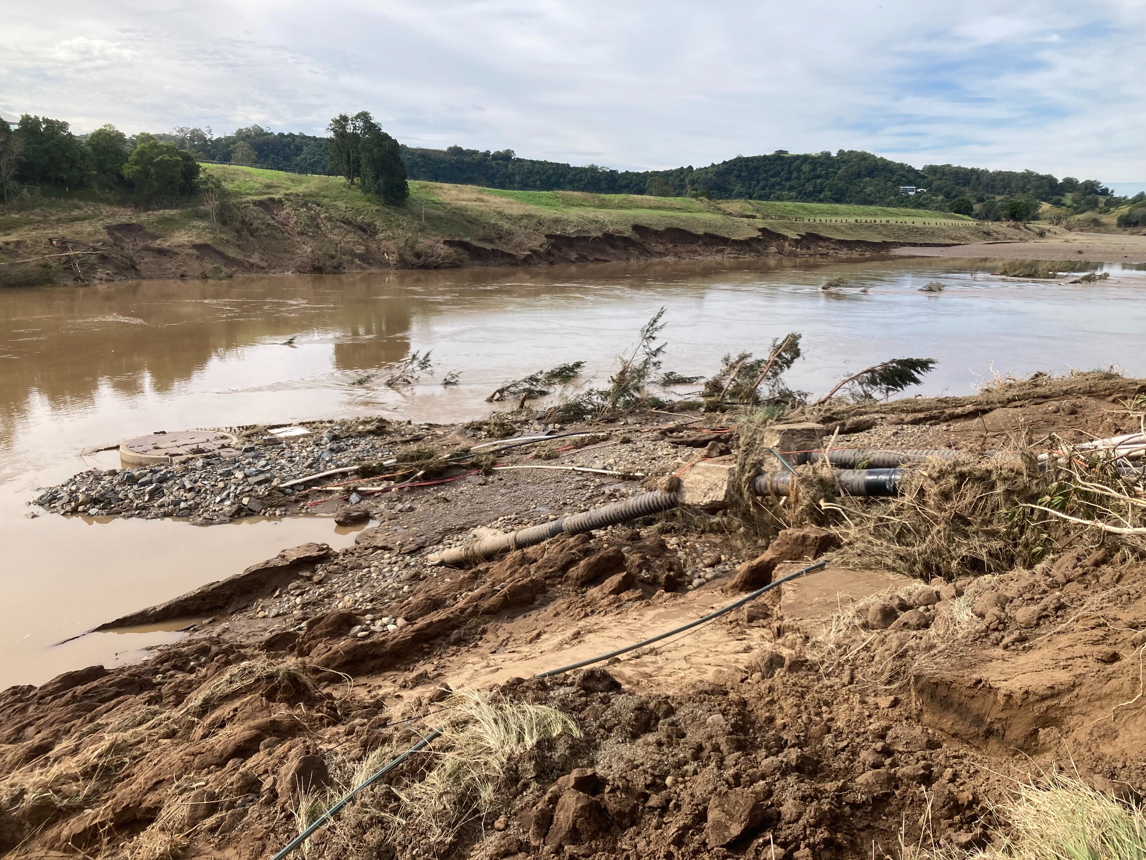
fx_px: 927
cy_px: 430
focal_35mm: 28
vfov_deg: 49.7
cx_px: 573
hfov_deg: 63.4
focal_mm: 3.99
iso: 20
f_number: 1.8
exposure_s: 1/1412
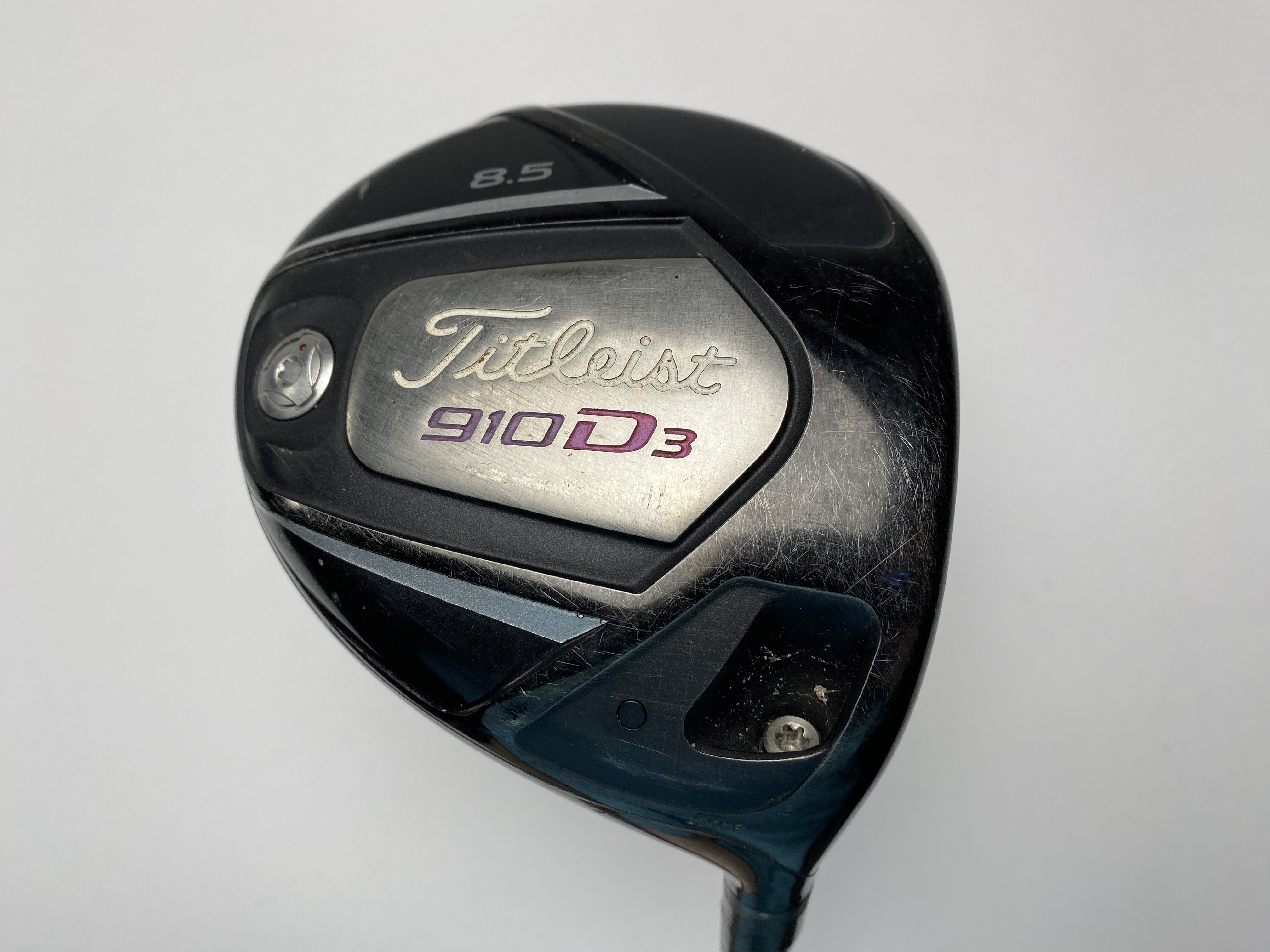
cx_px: 635
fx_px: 954
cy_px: 476
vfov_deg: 53.1
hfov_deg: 67.3
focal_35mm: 26
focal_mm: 4.25
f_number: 1.8
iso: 32
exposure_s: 1/343
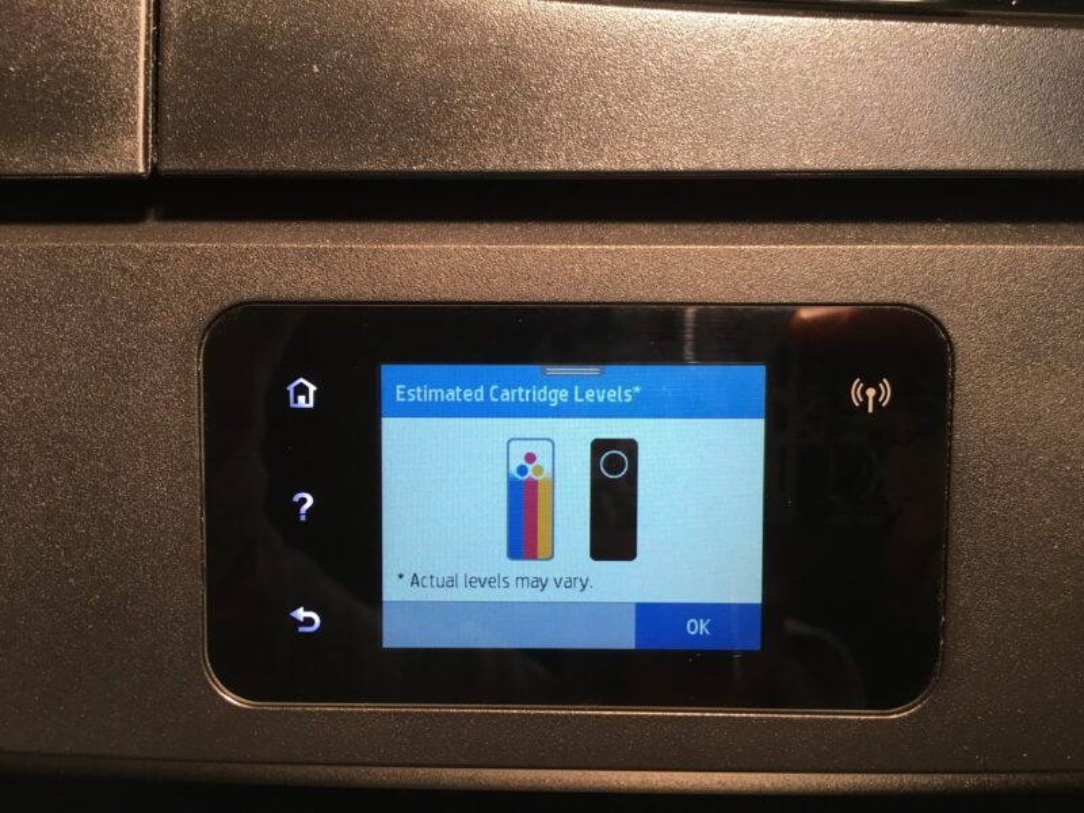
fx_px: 908
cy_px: 406
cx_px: 542
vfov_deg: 48.2
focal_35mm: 29
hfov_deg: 61.7
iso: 32
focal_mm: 4.15
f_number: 2.2
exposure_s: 1/30
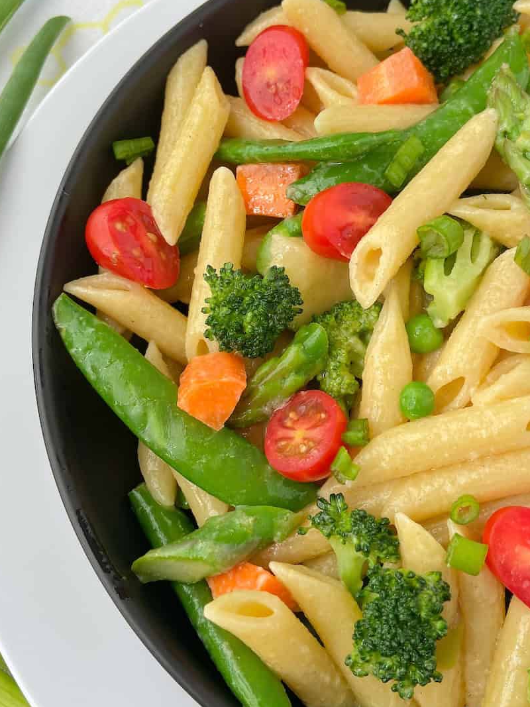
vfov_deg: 47.8
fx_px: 796
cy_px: 311
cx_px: 251
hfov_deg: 36.8
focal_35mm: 39
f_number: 1.8
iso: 32
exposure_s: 1/163
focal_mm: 4.2
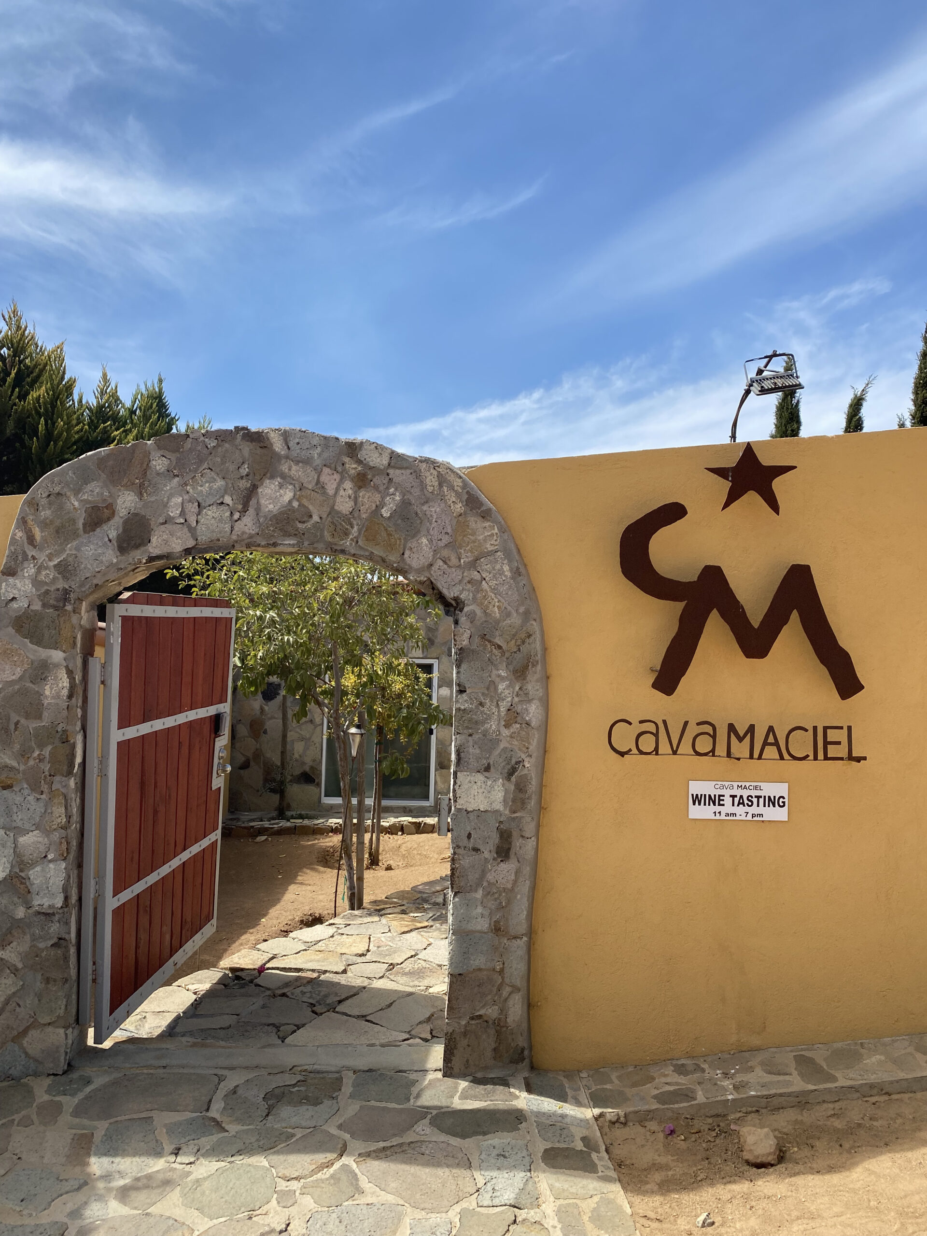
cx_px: 464
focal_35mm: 26
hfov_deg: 53.1
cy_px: 618
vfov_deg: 67.3
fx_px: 928
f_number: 1.8
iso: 32
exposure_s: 1/2513
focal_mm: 4.25
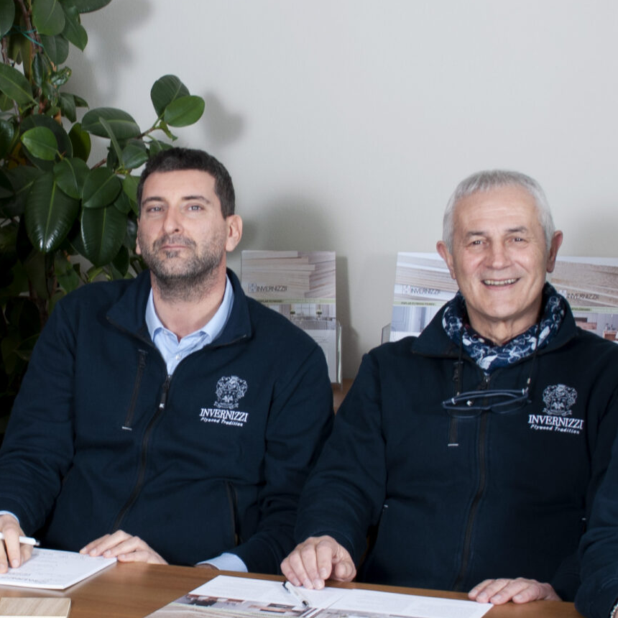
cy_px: 326
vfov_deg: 19.1
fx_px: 1838
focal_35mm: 91
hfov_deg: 18.9
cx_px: 119
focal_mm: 24
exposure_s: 1/125
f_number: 7.1
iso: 100
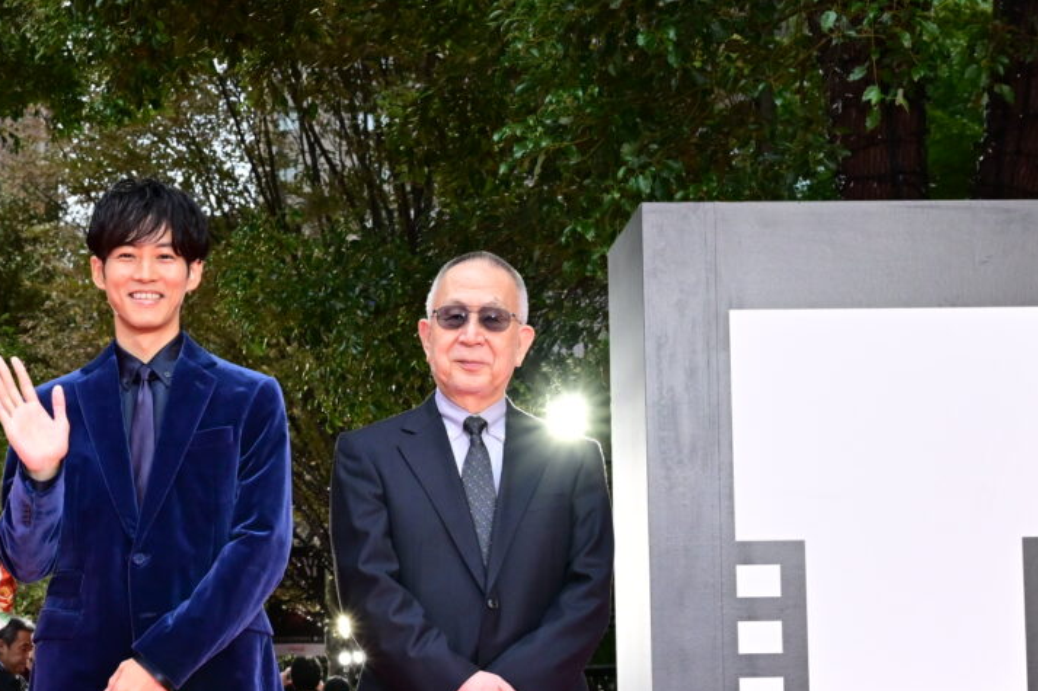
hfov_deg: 19.4
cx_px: 399
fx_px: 3027
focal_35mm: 105
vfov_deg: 12.9
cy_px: 604
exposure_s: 1/200
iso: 800
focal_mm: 35
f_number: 6.3
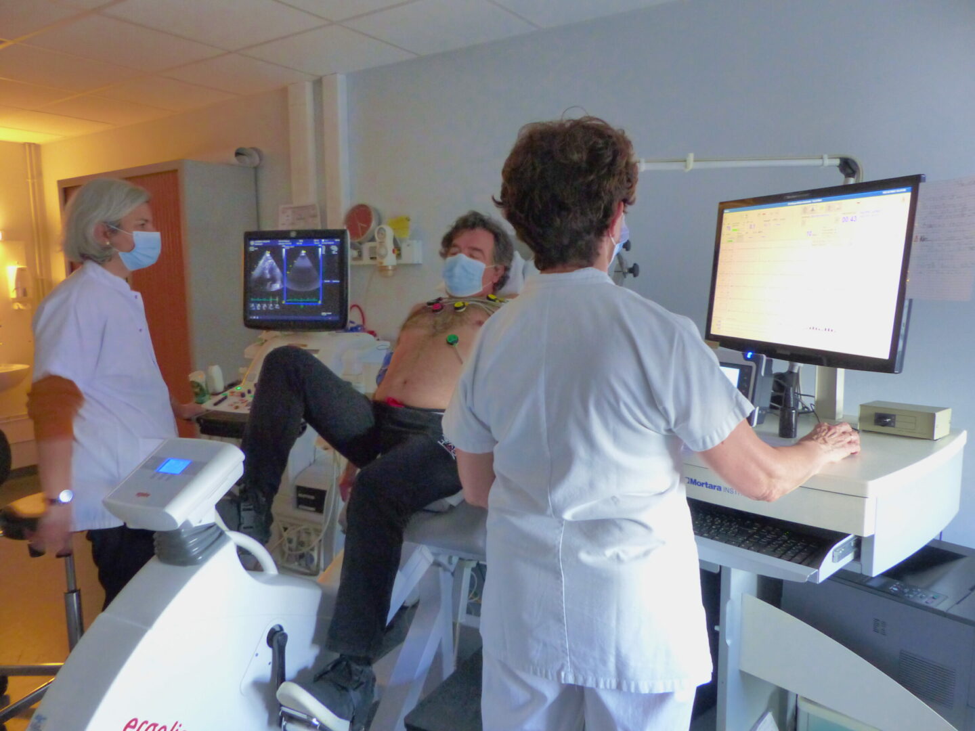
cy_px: 366
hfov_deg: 69.4
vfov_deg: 54.9
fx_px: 704
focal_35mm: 25
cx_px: 488
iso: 400
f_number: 2.8
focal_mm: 4.5
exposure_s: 1/15
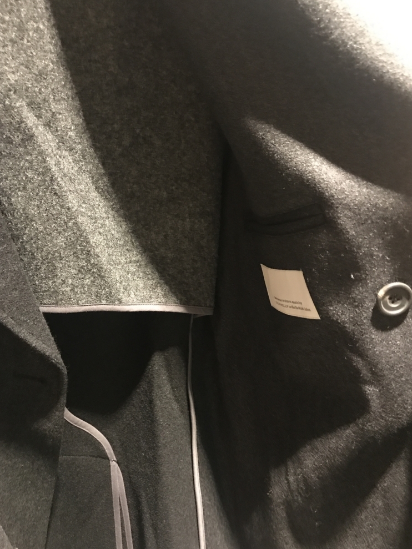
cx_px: 202
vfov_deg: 61.7
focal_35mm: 29
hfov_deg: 48.2
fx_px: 460
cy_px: 273
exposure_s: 1/5
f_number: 1.8
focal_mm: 3.99
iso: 100
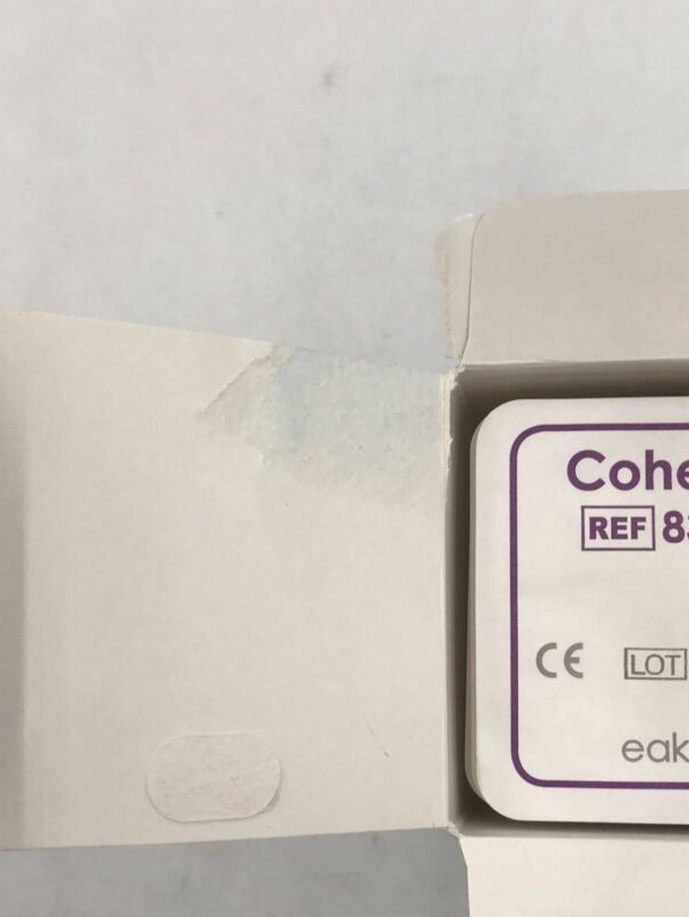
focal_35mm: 46
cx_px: 441
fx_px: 1220
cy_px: 564
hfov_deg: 31.4
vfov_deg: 41.0
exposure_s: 1/60
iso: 25
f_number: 1.8
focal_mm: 3.99
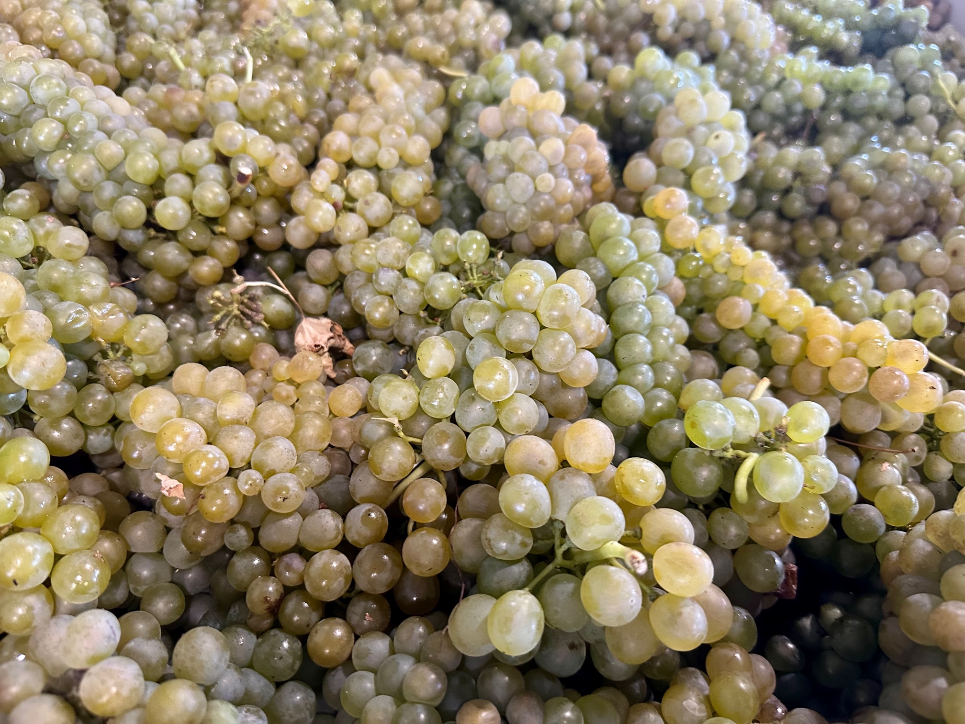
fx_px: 669
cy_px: 362
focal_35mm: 24
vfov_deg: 56.8
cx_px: 482
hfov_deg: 71.6
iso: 500
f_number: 1.78
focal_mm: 6.86
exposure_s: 1/60
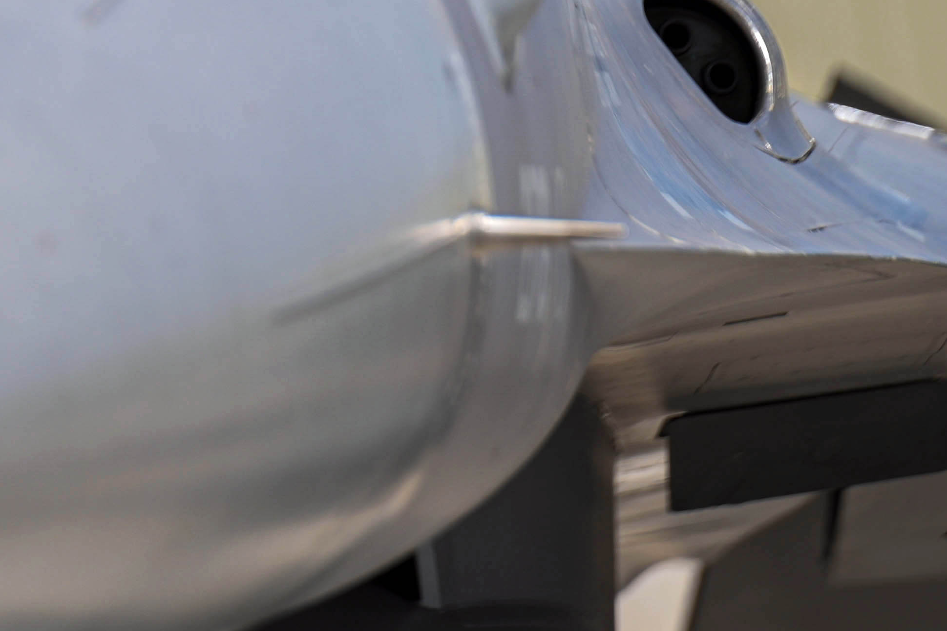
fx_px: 21939
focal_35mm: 834
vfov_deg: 1.6
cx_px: -273
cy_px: -560
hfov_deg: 2.5
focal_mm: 200
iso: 32
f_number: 3.2
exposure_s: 1/800
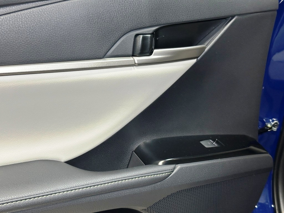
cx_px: 142
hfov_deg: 39.7
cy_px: 106
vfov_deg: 30.3
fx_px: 394
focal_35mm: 48
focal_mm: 6.86
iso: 400
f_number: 1.78
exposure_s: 1/40
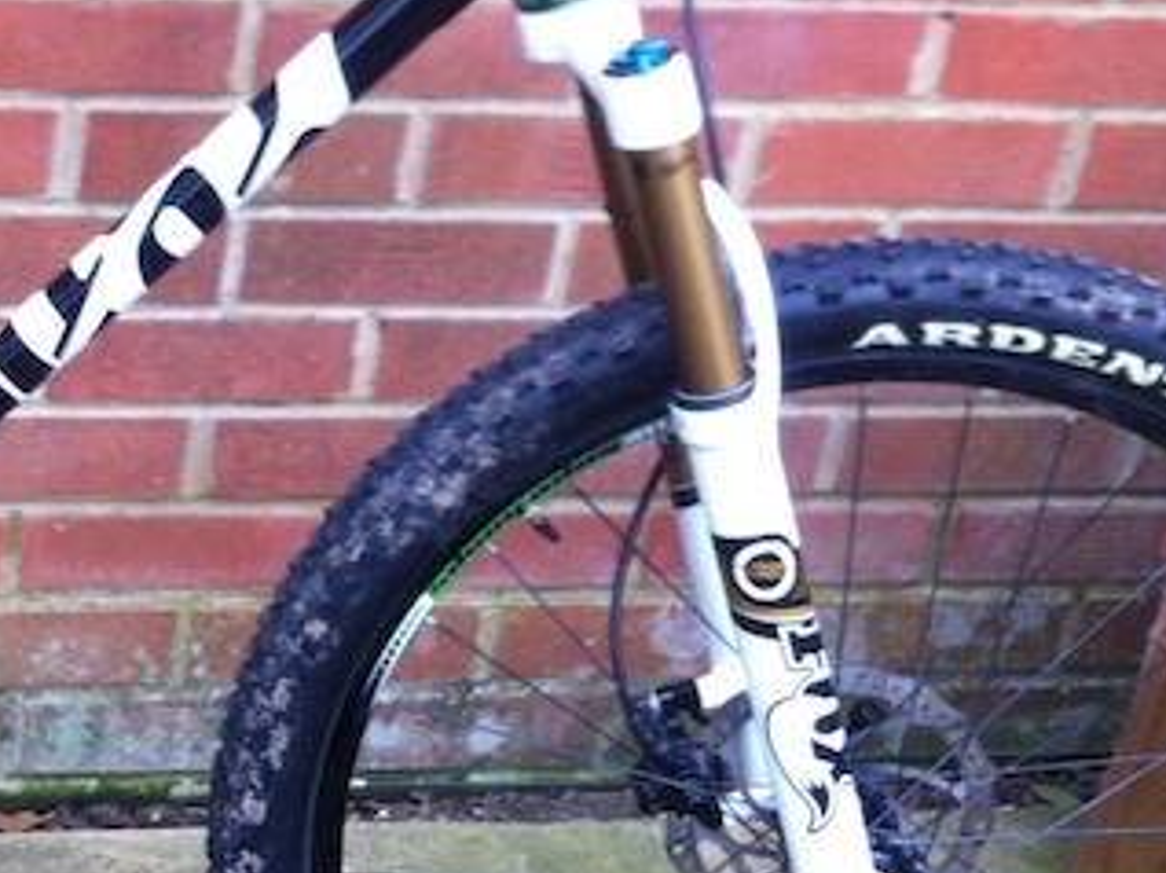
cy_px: 308
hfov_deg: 21.4
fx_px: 2962
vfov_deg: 16.7
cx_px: -37
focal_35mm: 88
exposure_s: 1/20
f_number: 2.8
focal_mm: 3.85
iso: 80
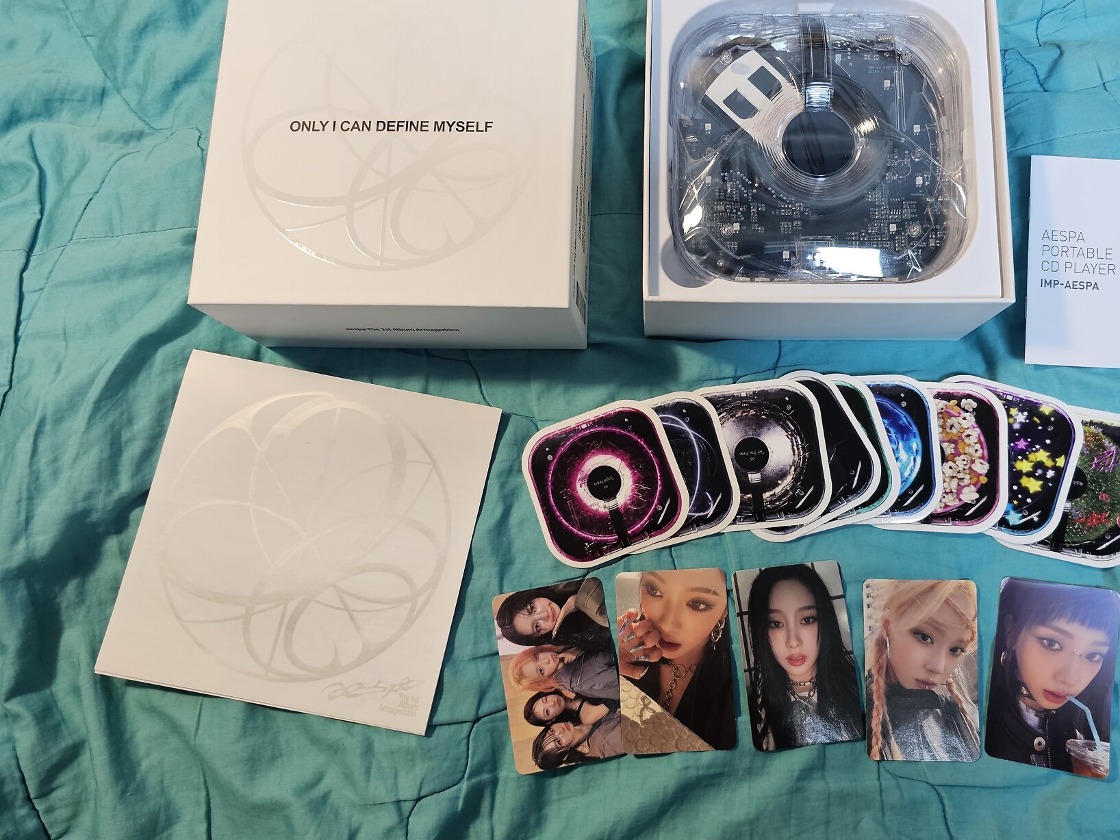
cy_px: 383
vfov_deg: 51.3
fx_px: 874
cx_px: 647
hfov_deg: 65.0
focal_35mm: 27
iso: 160
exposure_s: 1/120
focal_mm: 6.3
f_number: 1.7
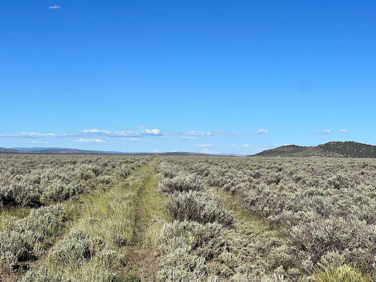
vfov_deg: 19.1
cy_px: 141
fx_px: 836
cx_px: 188
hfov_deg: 25.3
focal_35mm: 77
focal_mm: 9
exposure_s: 1/1393
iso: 32
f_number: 2.8
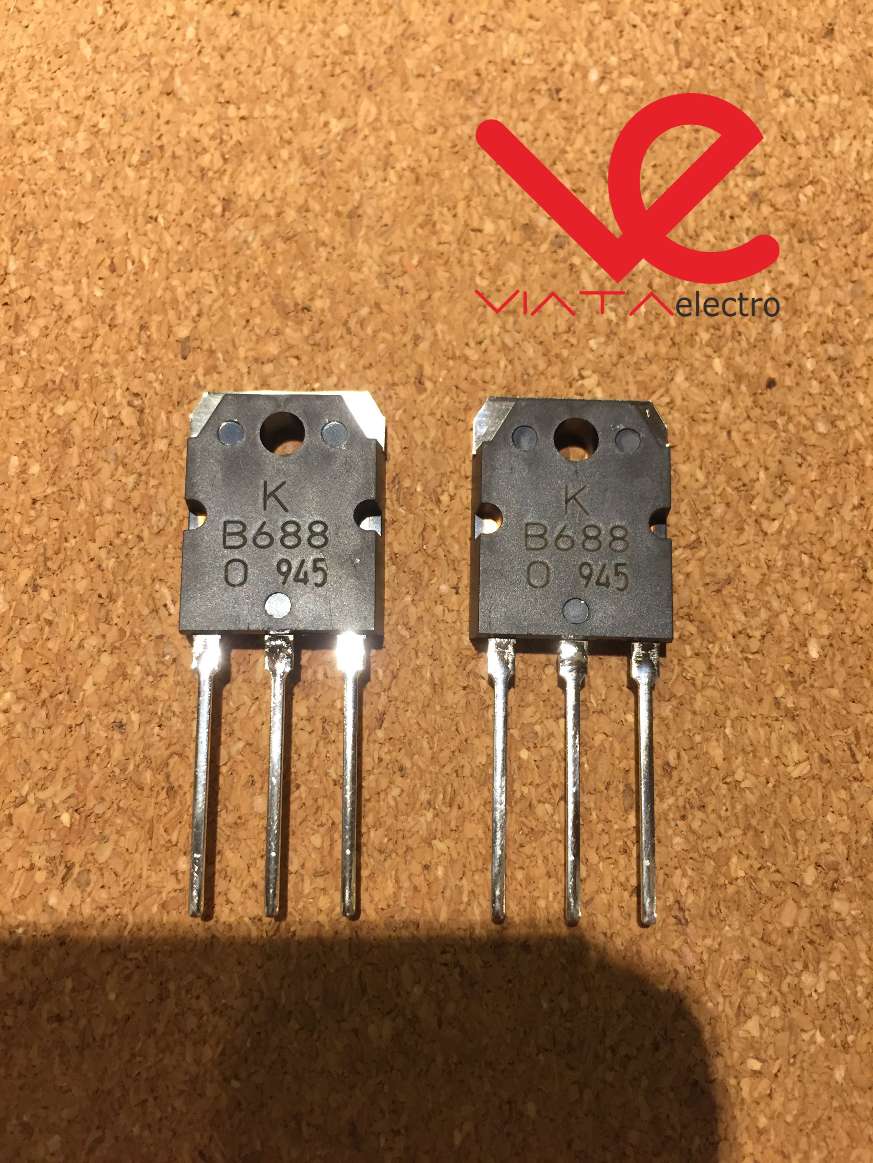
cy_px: 582
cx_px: 436
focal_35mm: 29
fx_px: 975
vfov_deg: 61.7
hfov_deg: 48.2
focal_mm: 4.15
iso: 125
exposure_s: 1/33
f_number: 2.2
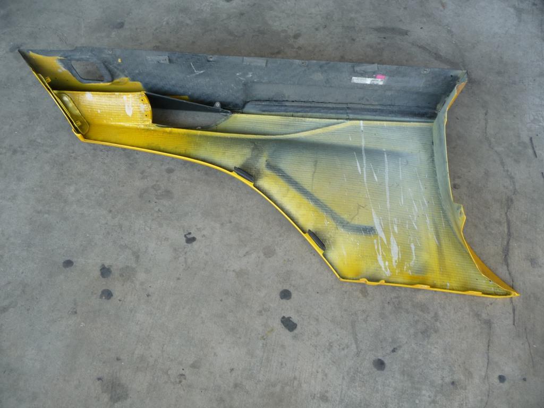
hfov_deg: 61.7
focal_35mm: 29
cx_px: 272
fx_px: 456
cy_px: 204
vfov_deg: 48.2
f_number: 3.3
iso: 100
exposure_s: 1/80
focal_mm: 4.7
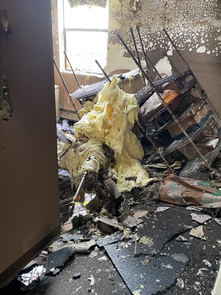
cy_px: 159
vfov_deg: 61.6
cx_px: 117
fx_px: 247
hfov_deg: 48.2
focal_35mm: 29
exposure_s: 1/40
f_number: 1.6
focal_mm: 4.2
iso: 500
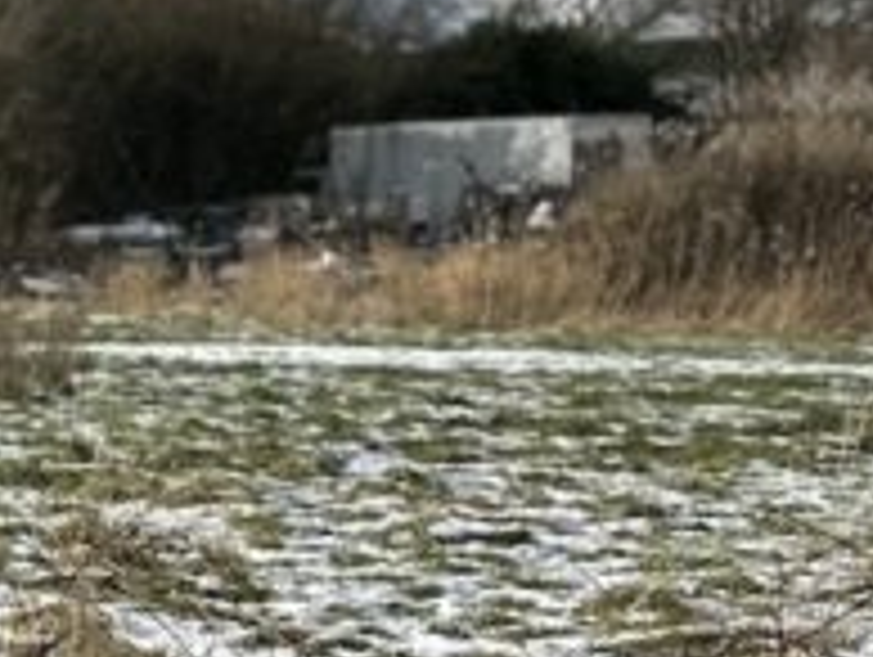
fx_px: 3560
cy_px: 655
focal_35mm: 141
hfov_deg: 10.7
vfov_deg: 10.5
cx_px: -1548
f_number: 1.78
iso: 80
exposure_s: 1/6211
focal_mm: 6.86
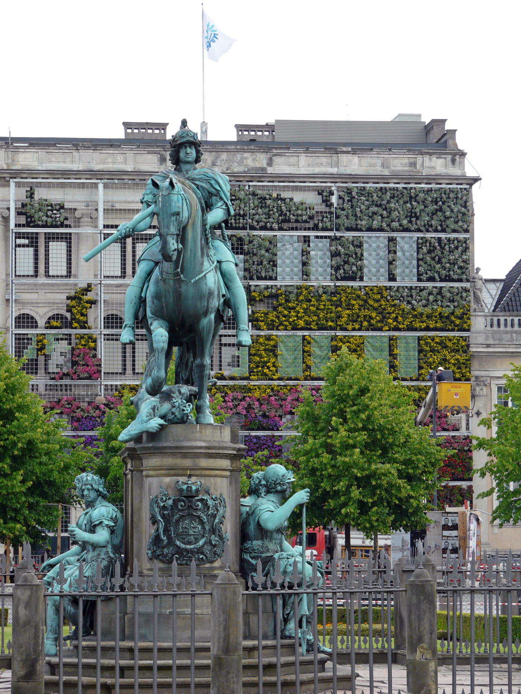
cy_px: 347
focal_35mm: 117
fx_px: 2348
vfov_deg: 16.8
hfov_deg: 12.7
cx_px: 260
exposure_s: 1/200
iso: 100
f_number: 4
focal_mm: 19.2
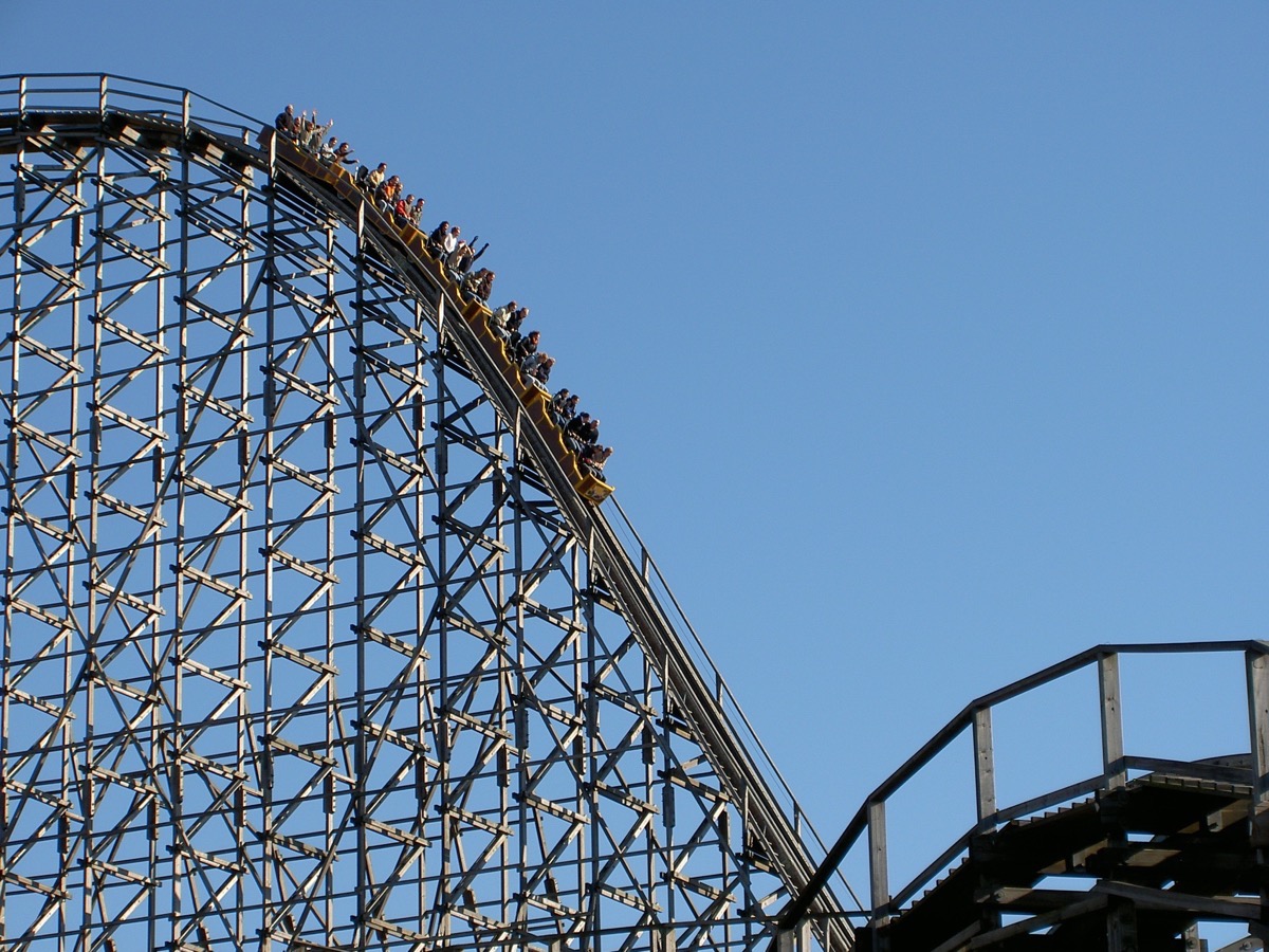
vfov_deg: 12.8
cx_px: 634
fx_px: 4252
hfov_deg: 17.0
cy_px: 476
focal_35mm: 116
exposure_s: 1/320
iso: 100
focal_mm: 24
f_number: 4.9
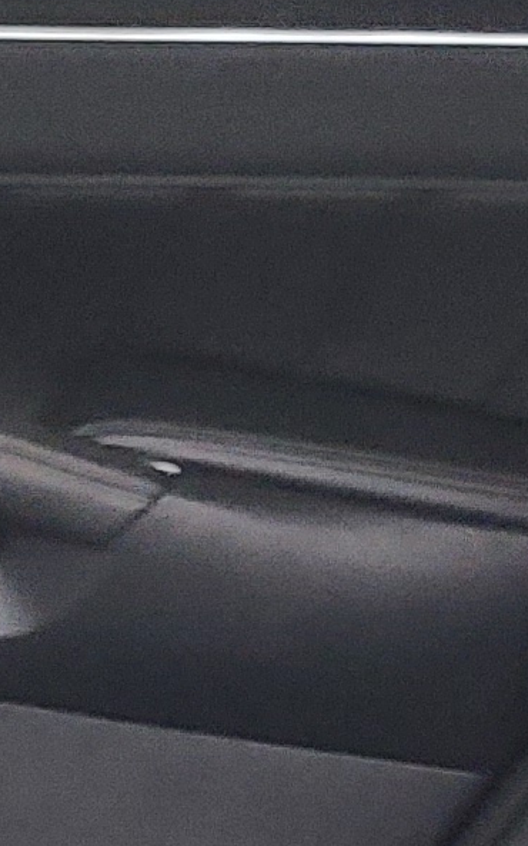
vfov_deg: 11.0
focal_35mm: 179
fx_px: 4121
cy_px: 1439
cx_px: -118
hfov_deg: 7.3
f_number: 1.8
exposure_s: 1/20
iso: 1250
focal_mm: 7
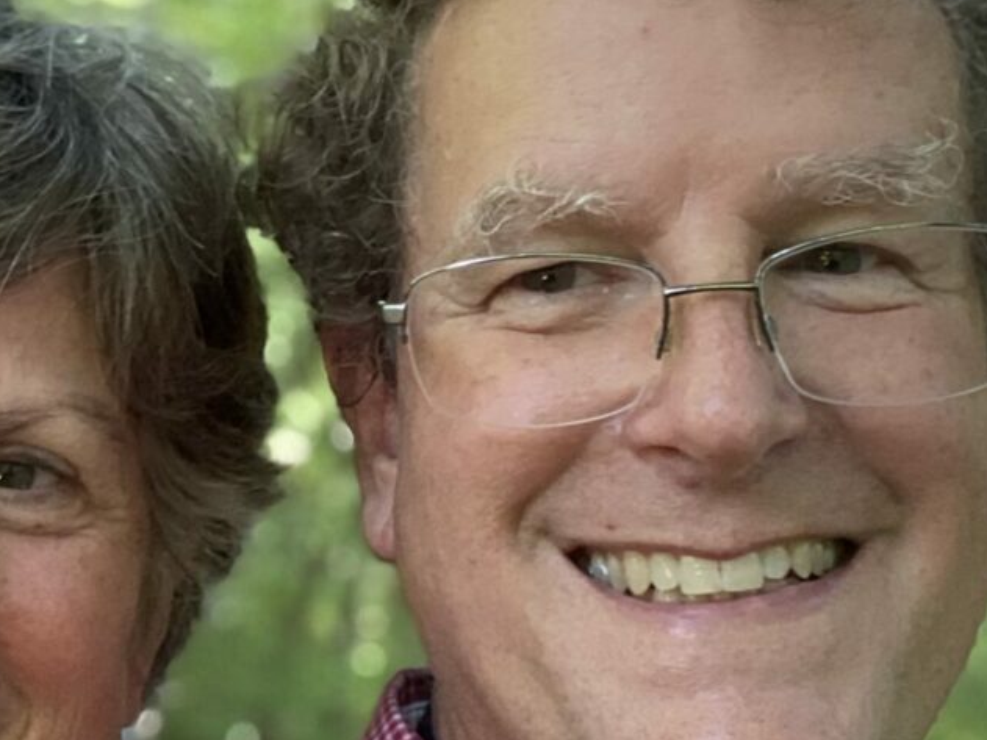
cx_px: 346
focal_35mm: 73
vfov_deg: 20.2
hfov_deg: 26.6
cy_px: 396
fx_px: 2081
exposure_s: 1/60
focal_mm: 2.71
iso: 320
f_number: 2.2
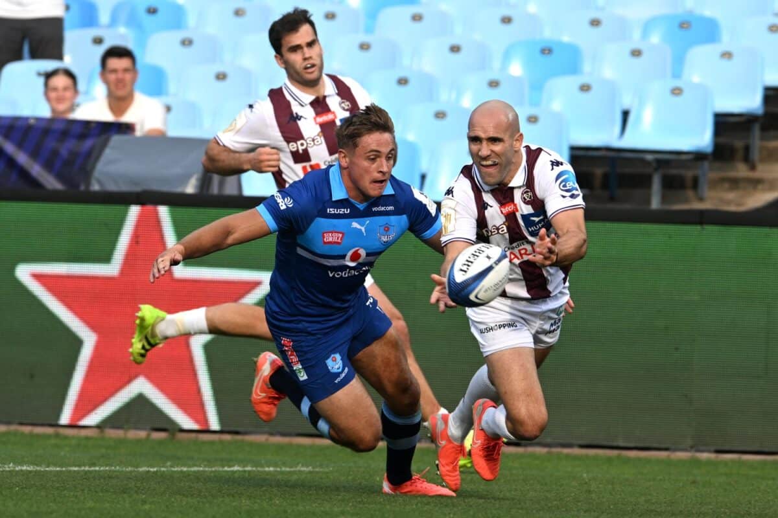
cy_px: 259
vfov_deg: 2.3
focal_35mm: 600
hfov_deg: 3.4
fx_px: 12966
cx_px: 389
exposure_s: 1/1000
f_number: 7.1
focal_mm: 400
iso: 400
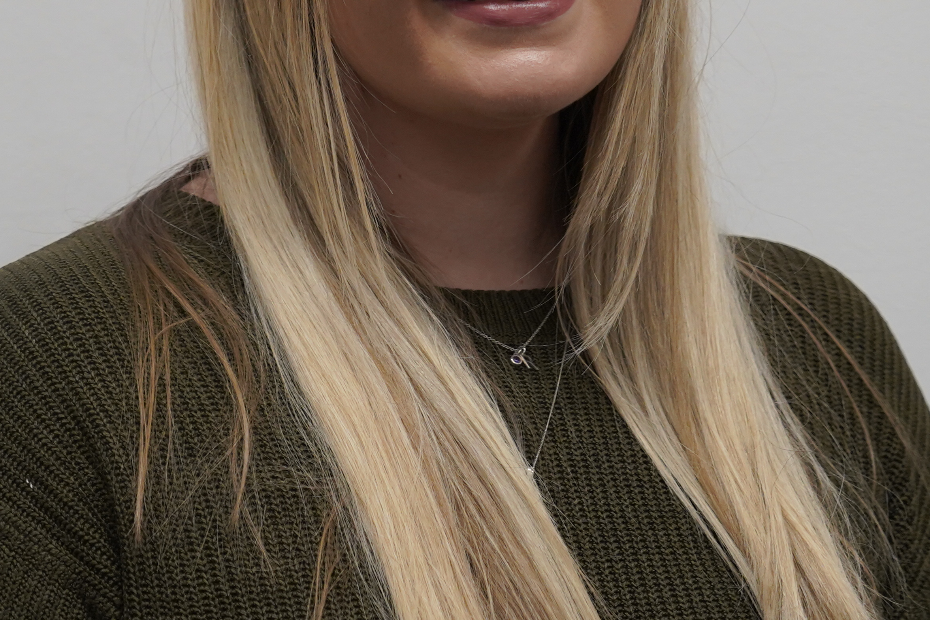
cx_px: 448
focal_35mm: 181
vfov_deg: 7.6
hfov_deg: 11.4
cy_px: 86
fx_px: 4675
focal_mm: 71
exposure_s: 1/160
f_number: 4
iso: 1600
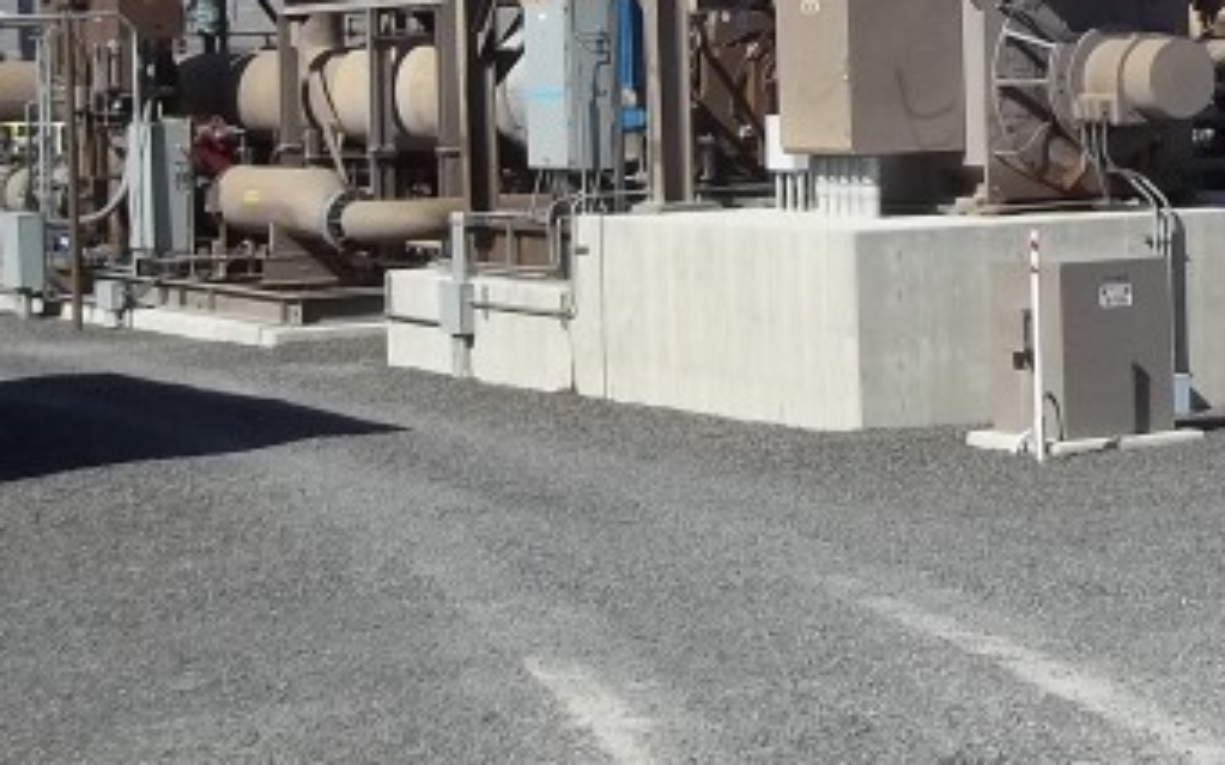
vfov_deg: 12.7
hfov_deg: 20.3
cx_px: 862
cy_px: 22
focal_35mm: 102
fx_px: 3405
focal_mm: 5.7
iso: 64
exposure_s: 1/200
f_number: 8.8
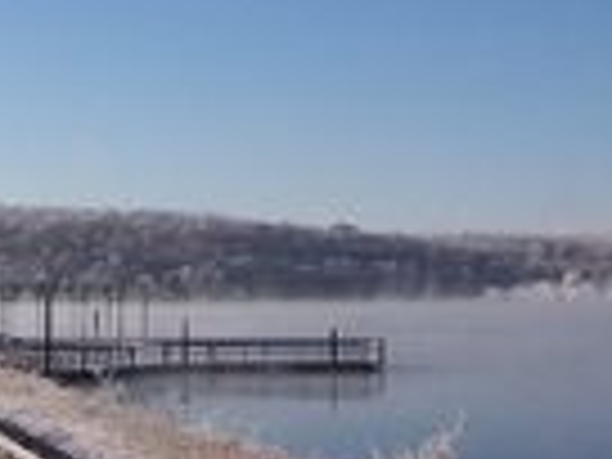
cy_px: 76
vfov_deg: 14.7
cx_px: 396
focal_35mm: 100
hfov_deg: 19.6
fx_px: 1768
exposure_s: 1/750
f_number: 5.6
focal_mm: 5.6
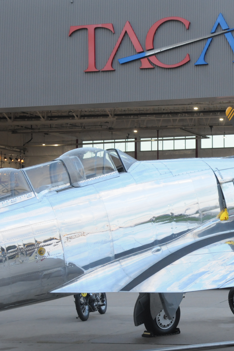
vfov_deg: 24.8
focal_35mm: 82
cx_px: 243
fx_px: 799
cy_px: 176
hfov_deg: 16.3
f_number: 8
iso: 800
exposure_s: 1/60
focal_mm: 36
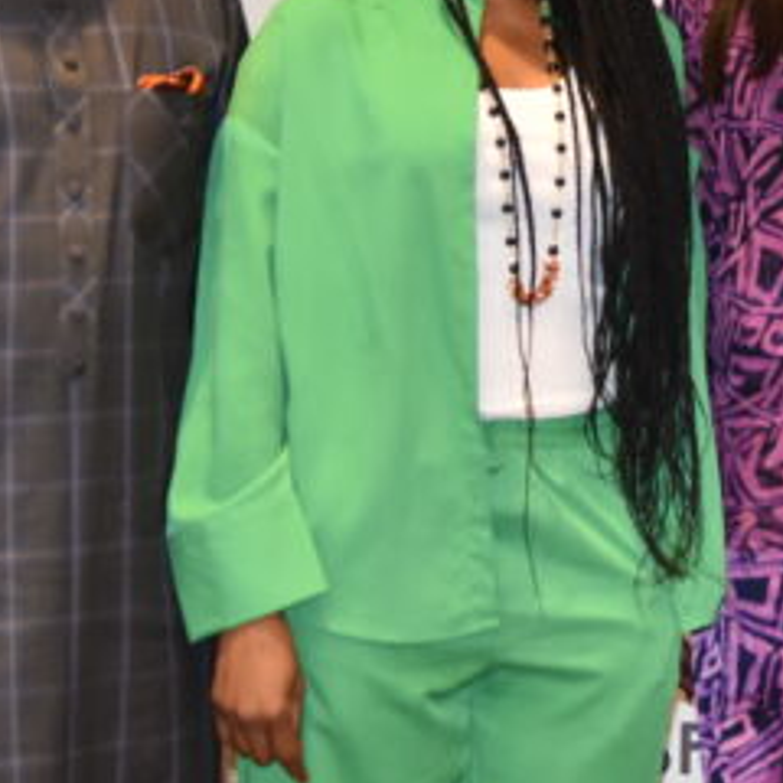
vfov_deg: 12.7
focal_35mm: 136
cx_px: 917
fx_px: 3476
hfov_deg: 12.6
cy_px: -24
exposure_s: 1/250
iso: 800
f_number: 1.8
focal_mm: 25
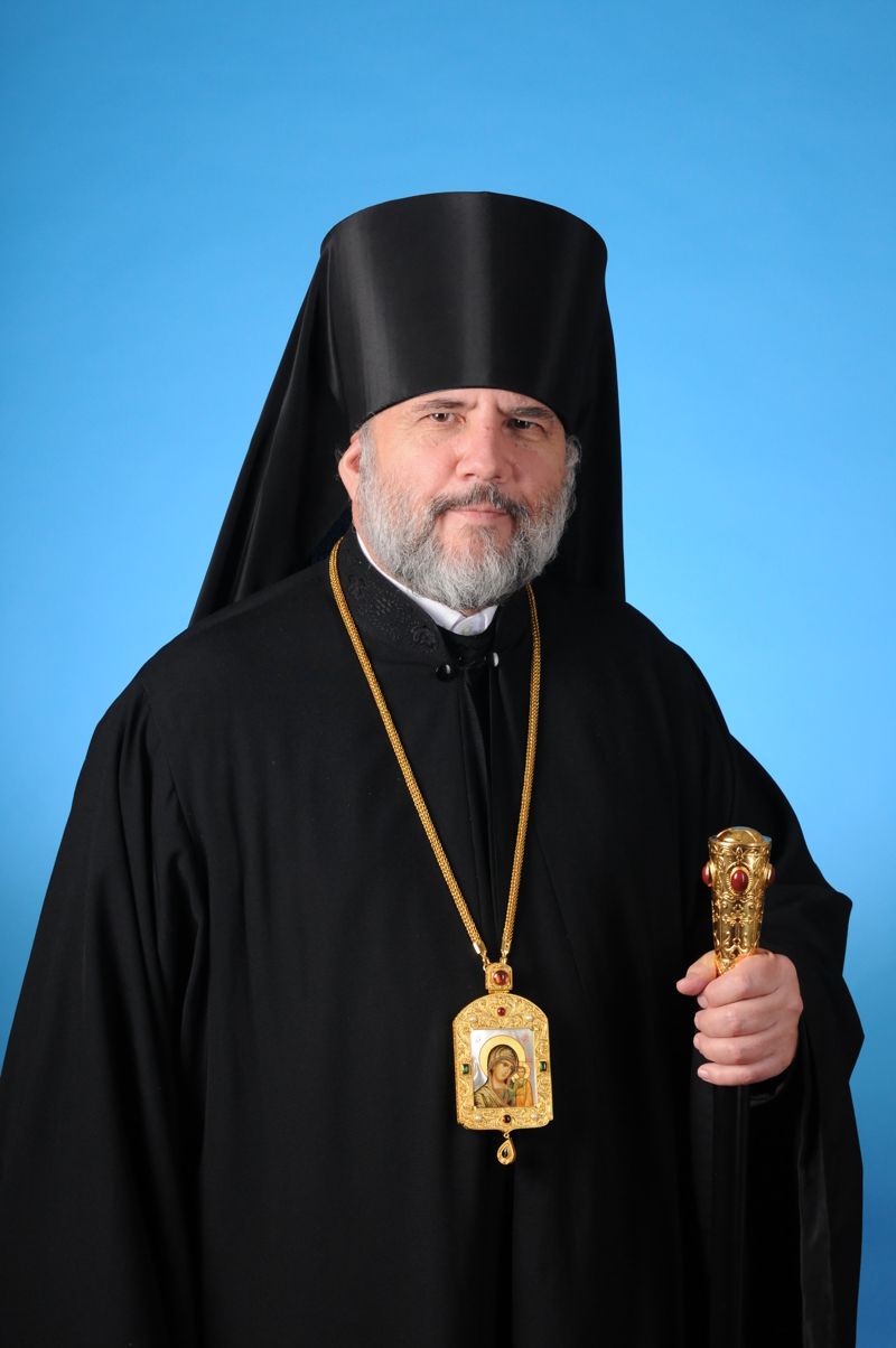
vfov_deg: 17.1
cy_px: 674
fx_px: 4490
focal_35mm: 120
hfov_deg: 11.4
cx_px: 448
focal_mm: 80
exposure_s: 1/200
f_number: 6.3
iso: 800
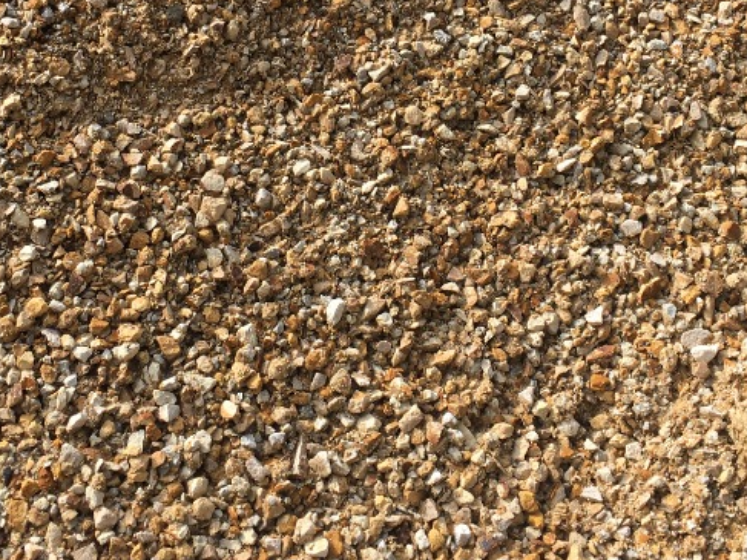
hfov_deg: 31.7
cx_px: 364
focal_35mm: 61
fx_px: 1316
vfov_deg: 23.5
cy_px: 72
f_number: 2.2
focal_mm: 4.15
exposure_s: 1/874
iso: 25
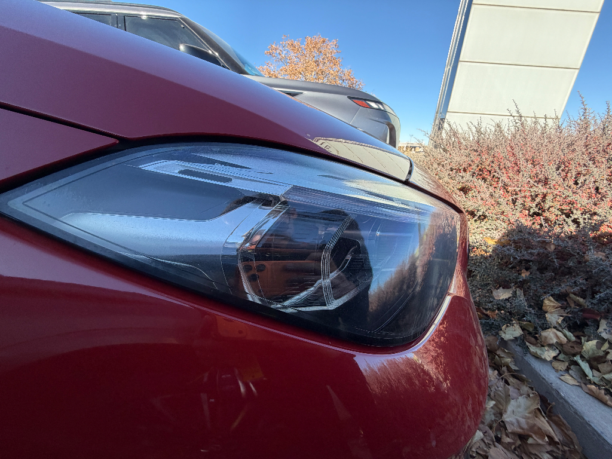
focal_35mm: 14
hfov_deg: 102.1
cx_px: 306
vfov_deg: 85.7
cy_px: 230
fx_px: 248
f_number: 2.2
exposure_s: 1/502
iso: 50
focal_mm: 2.22
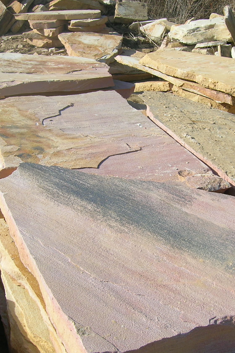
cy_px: 178
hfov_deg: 28.0
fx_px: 470
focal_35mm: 48
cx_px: 146
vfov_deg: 41.1
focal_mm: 5.7
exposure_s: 1/390
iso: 50
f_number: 4.9
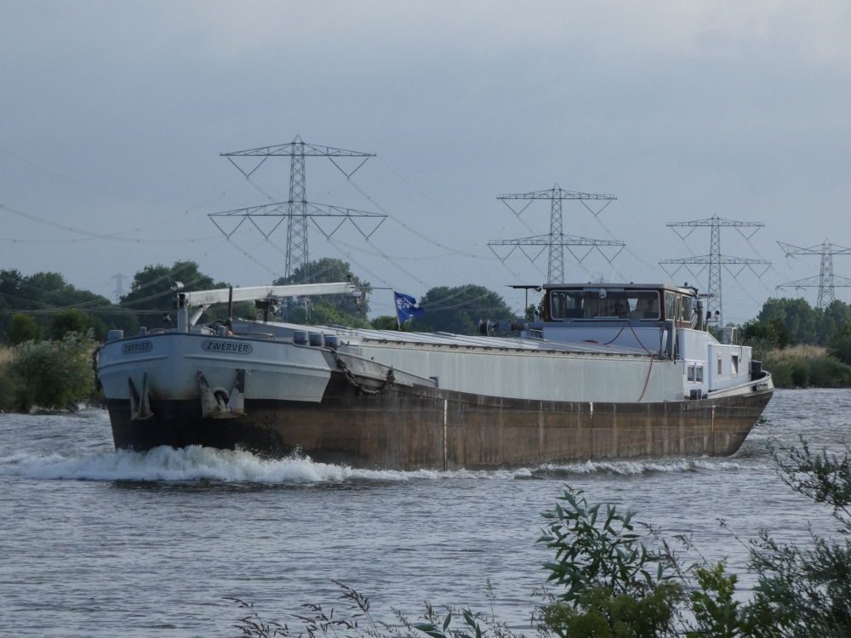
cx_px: 426
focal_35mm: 258
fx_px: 6343
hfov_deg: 7.7
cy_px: 319
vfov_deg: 5.8
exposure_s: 1/500
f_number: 5.5
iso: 160
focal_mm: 46.2
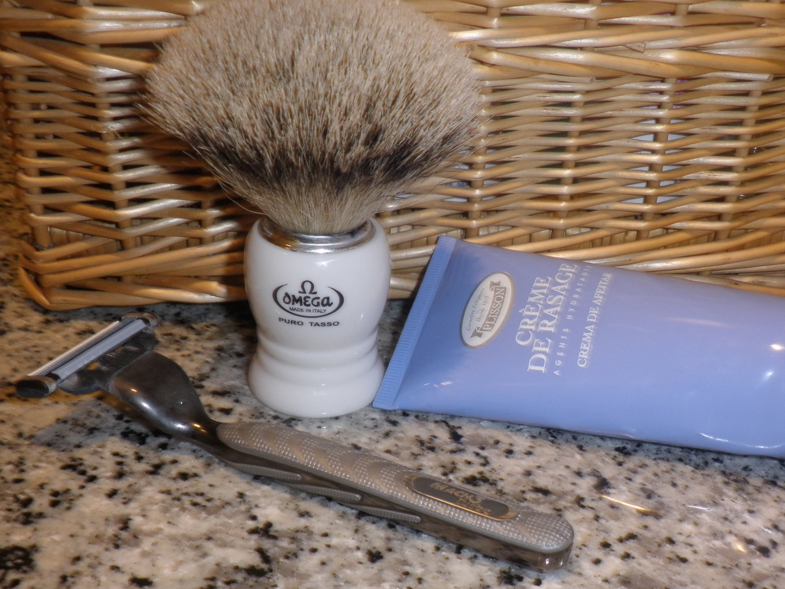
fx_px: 1021
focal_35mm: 45
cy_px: 355
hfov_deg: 41.9
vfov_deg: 32.1
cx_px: 459
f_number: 3.5
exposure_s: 1/30
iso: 160
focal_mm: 6.3
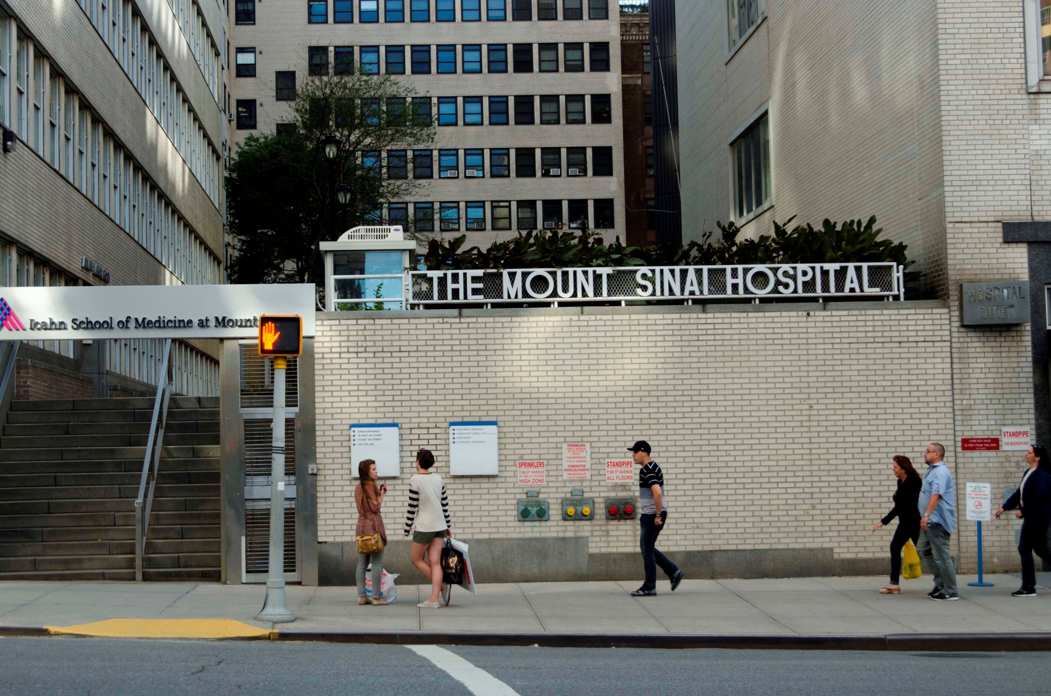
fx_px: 1853
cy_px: 301
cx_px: 495
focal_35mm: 64
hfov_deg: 31.7
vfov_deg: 21.3
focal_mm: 35
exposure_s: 1/125
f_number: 5.6
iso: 100
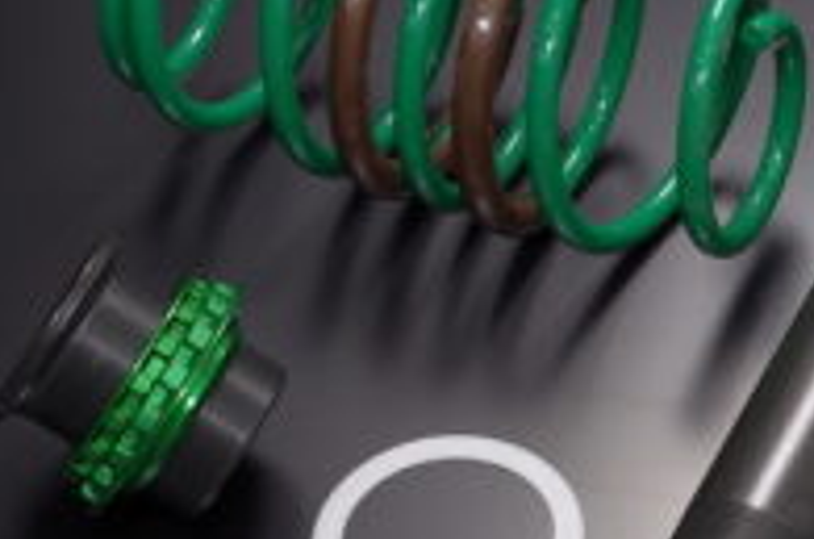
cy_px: 460
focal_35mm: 161
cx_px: 885
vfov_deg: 8.5
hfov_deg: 12.6
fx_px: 3632
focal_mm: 35
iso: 100
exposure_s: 1/30
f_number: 5.6
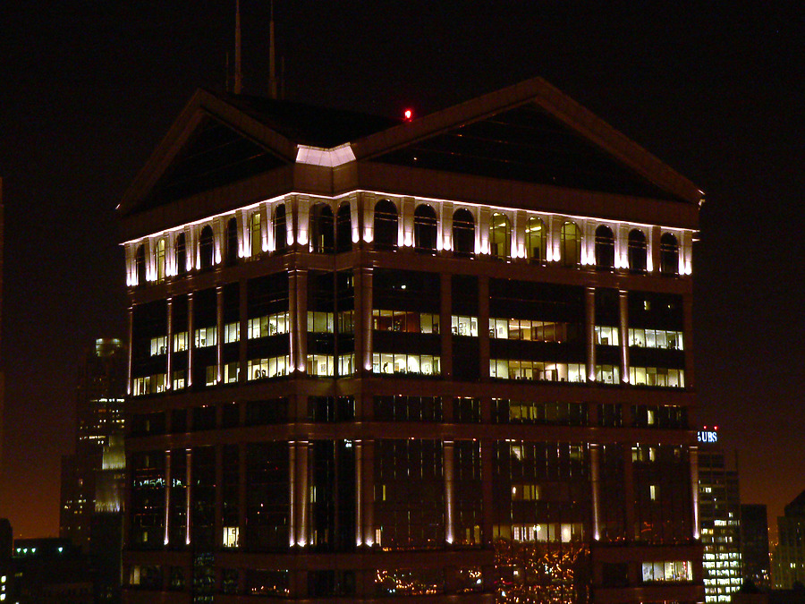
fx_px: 1674
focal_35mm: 72
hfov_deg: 27.0
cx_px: 402
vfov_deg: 20.4
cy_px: 302
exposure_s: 1/4
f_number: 2.8
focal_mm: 12
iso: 200
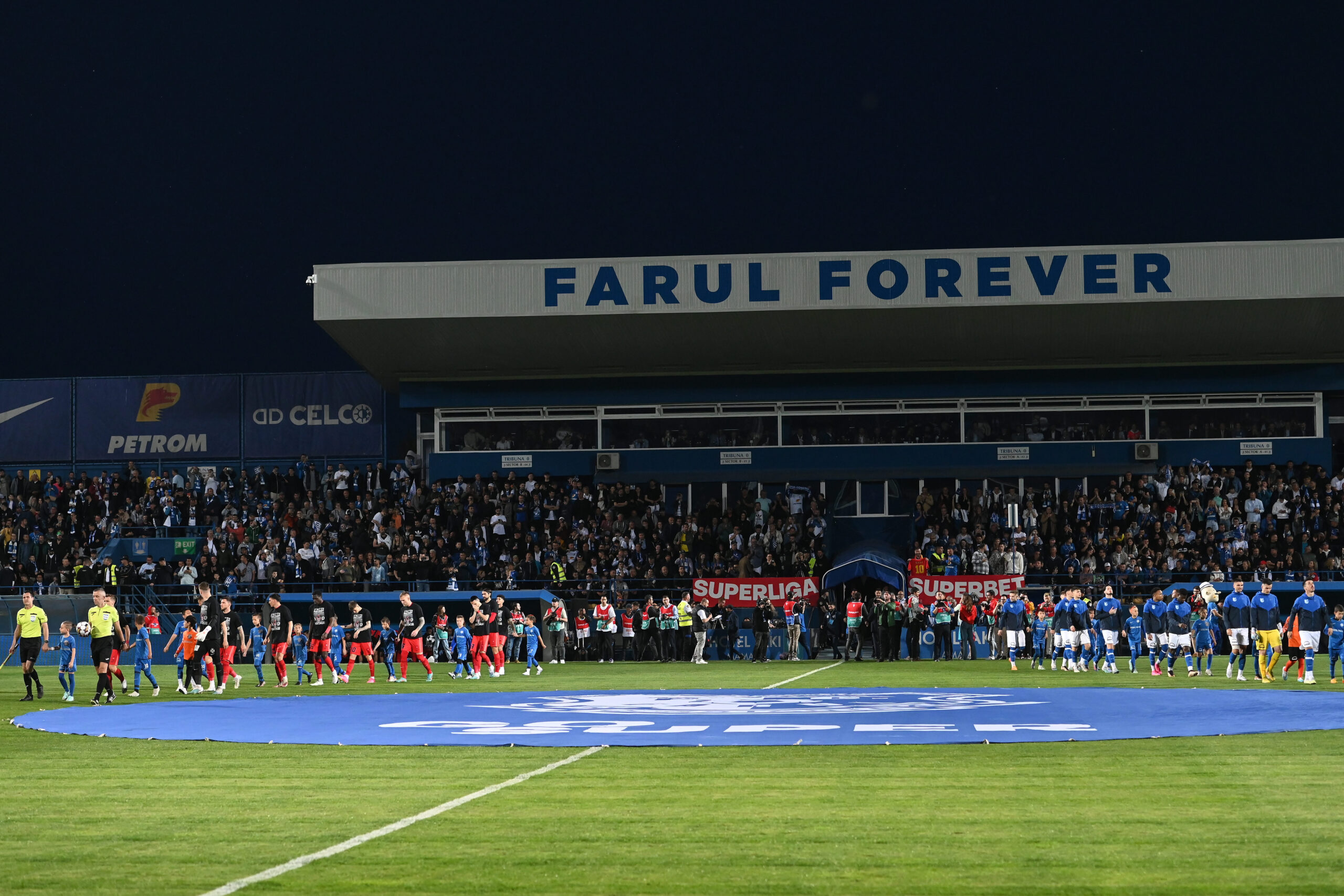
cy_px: 448
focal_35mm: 70
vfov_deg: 19.5
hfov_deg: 28.8
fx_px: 2613
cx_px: 672
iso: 4000
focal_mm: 70
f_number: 4
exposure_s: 1/800
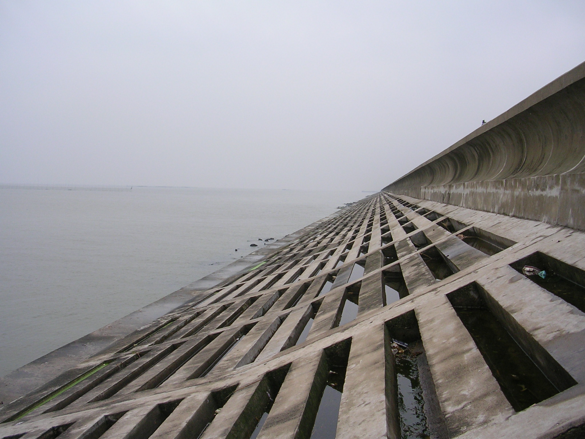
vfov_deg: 37.7
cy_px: 220
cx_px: 292
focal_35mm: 38
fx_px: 642
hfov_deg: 49.0
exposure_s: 1/178
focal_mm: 5.8
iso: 50
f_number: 2.8
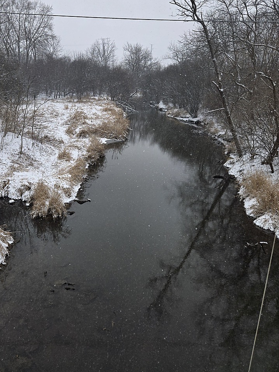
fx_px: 312
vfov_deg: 61.2
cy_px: 152
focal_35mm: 29
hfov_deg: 47.8
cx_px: 106
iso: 25
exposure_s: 1/675
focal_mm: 5.4
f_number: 1.8
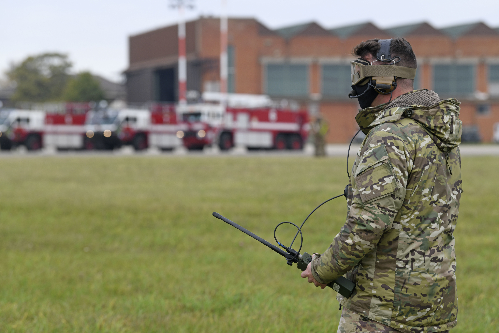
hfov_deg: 15.2
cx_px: 250
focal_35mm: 135
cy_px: 166
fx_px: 1871
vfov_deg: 10.2
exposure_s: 1/320
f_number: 5
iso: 200
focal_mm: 135
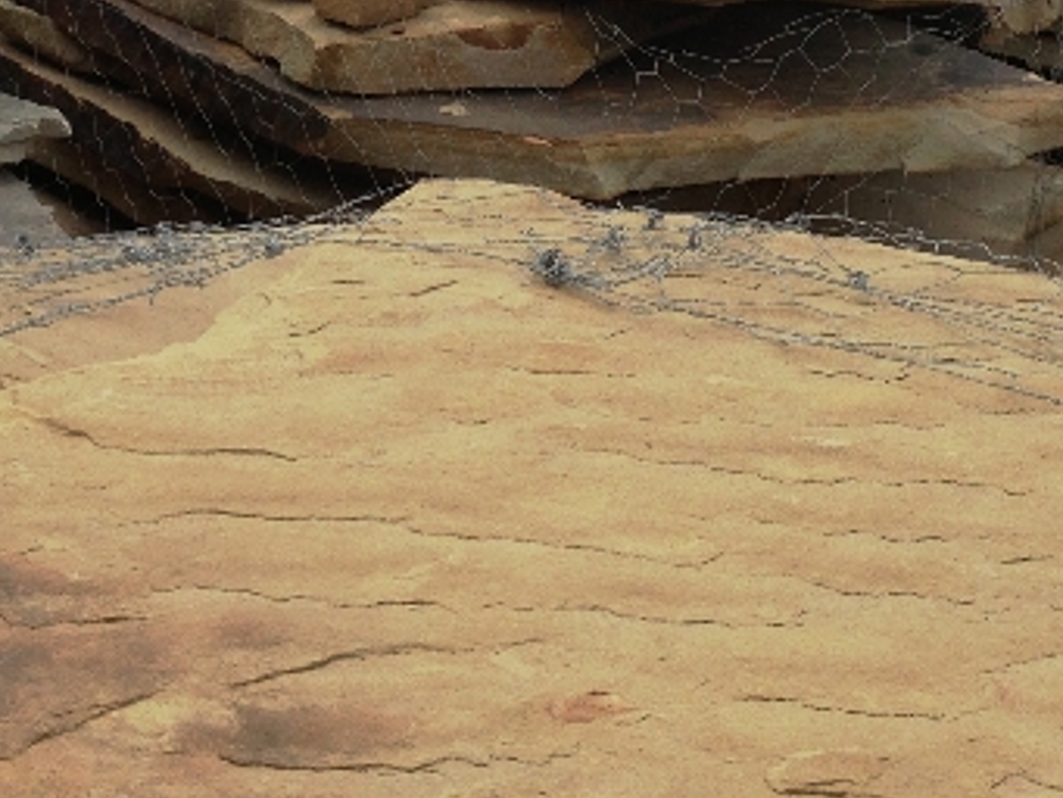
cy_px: -17
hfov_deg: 21.5
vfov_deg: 15.9
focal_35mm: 91
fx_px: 2795
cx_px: 542
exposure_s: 1/1938
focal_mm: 4.13
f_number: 2.4
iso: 50
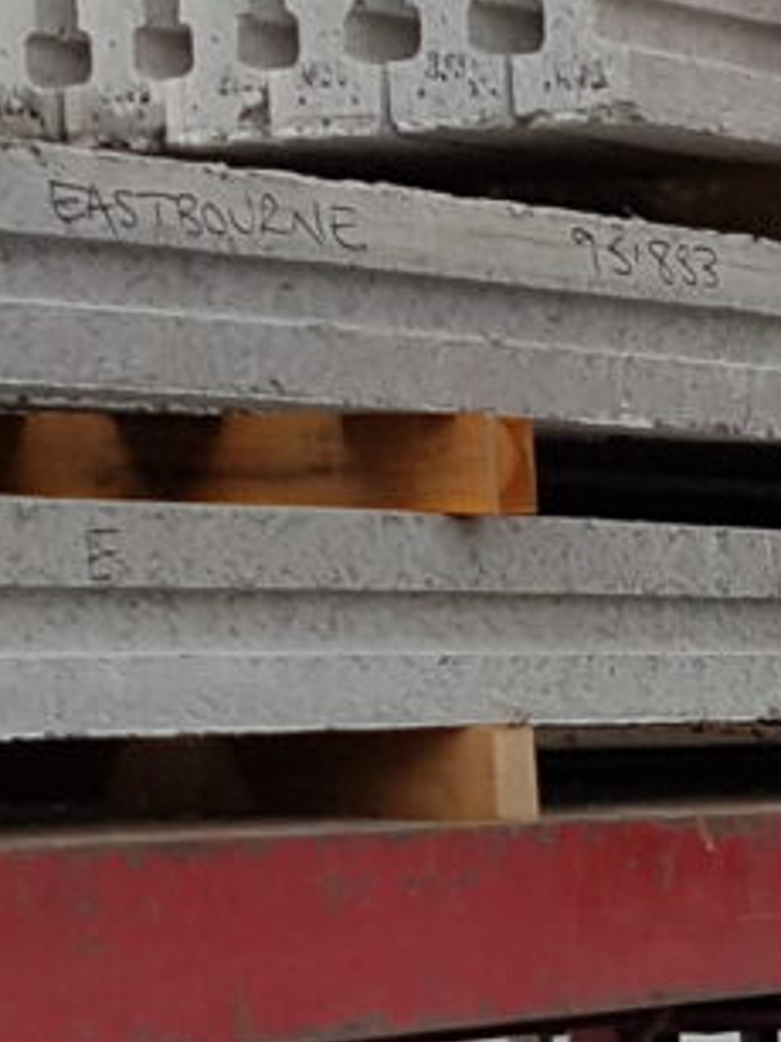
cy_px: 1249
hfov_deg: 10.5
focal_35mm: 130
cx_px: 1565
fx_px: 3913
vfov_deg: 14.7
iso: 50
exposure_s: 1/1504
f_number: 1.7
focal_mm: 4.2
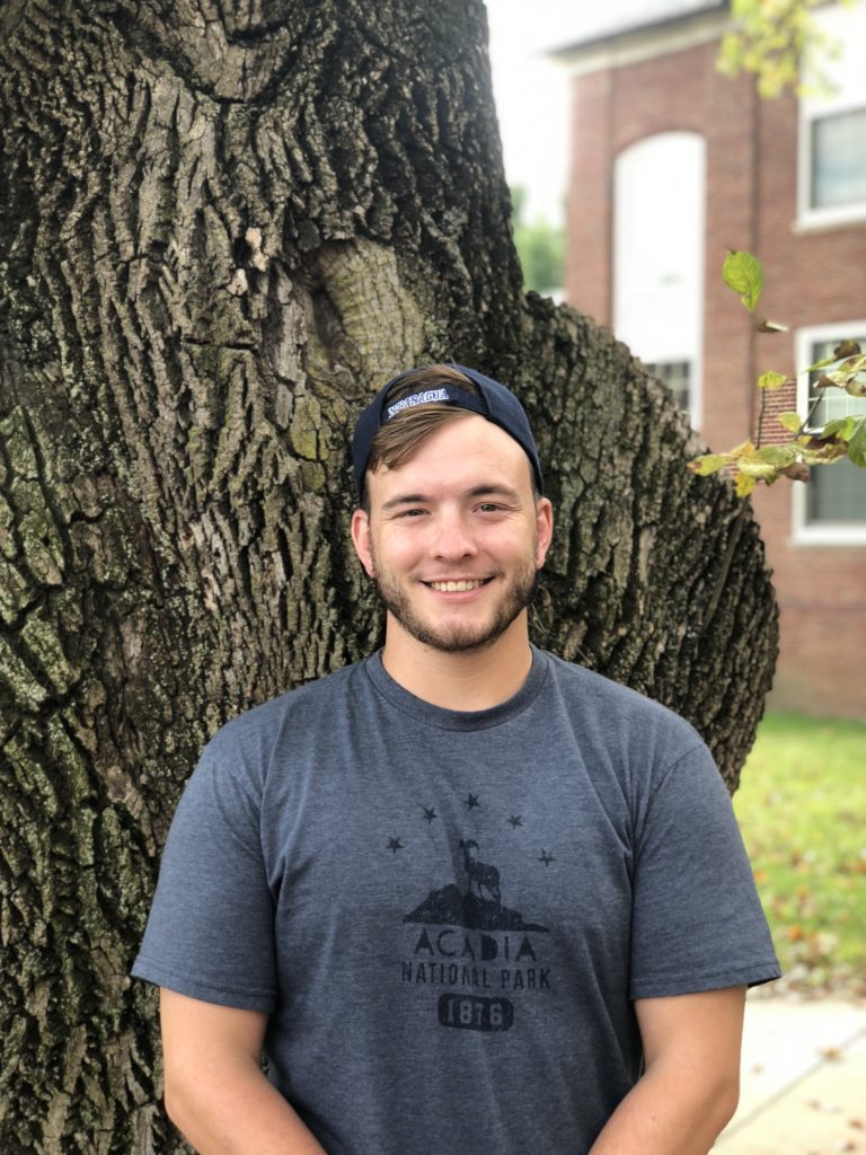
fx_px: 1735
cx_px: 433
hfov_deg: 28.0
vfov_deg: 36.8
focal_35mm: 52
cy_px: 578
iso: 20
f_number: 2.4
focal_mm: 6
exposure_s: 1/60
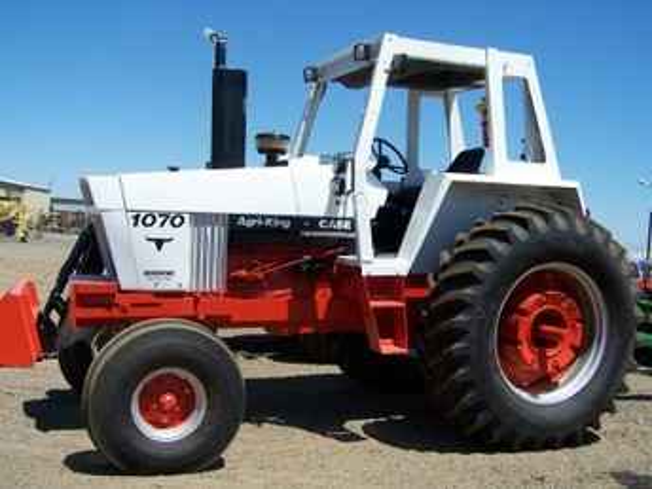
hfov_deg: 49.0
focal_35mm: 38
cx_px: 326
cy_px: 244
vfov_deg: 37.7
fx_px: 716
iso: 80
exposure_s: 1/1000
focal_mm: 6.3
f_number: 4
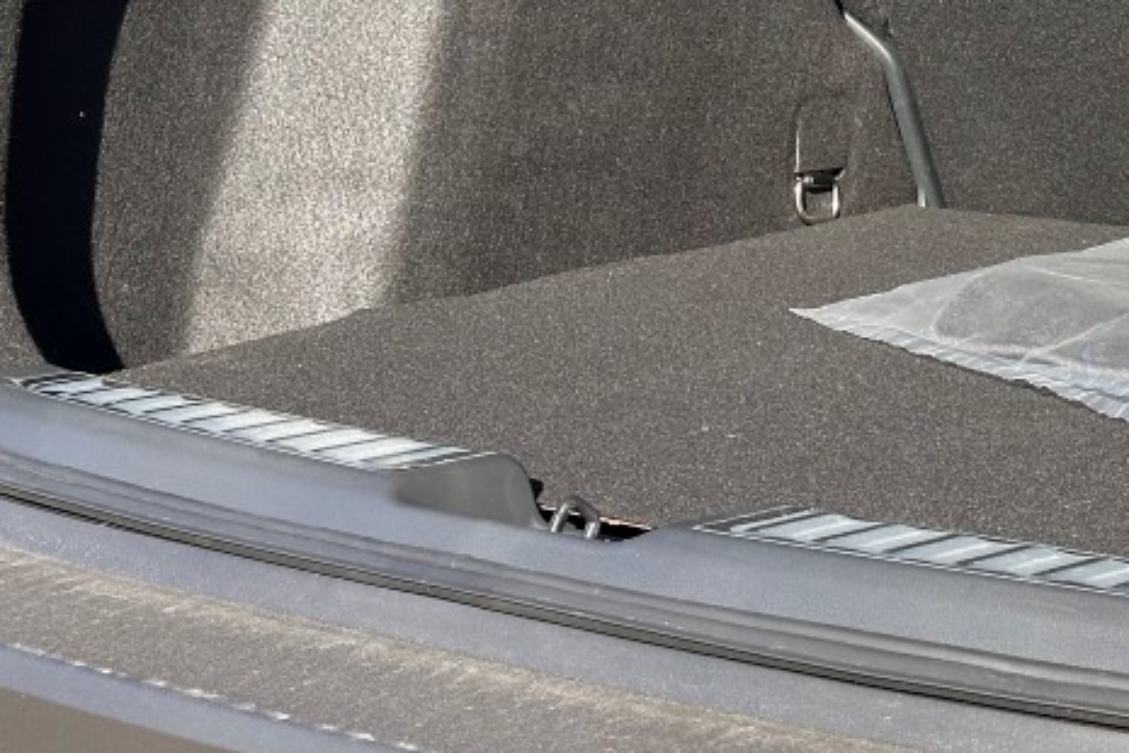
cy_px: -66
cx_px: 976
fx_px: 3449
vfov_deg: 12.3
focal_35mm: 110
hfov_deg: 18.3
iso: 64
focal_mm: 6.86
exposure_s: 1/668
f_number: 1.78
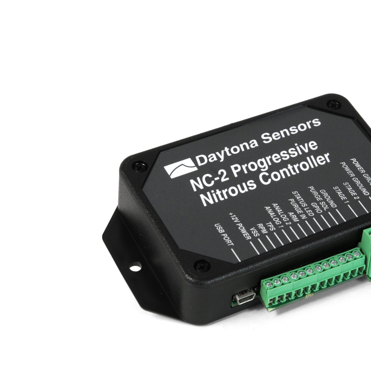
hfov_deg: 15.0
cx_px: 268
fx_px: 1407
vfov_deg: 15.0
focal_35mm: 116
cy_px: 187
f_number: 13
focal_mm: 60
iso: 200
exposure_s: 1/60
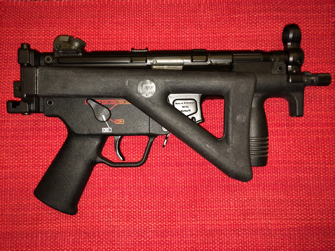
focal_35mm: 29
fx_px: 281
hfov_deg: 61.7
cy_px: 126
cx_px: 168
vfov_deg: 48.2
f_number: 2.2
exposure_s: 1/16
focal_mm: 4.15
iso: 50
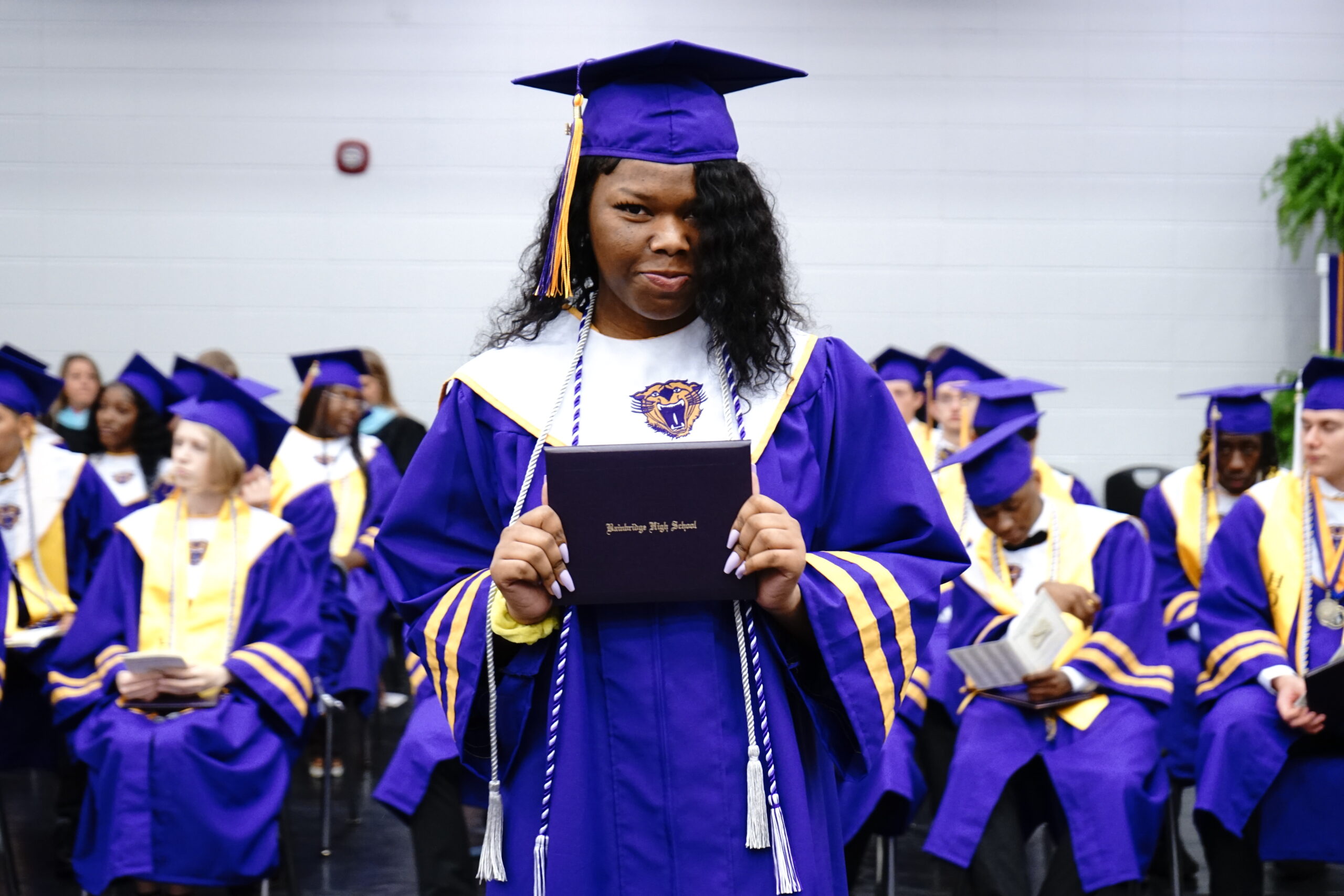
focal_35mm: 70
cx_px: 672
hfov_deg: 28.8
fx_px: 2613
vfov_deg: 19.5
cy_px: 448
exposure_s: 1/80
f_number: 5.6
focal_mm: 70
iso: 2500
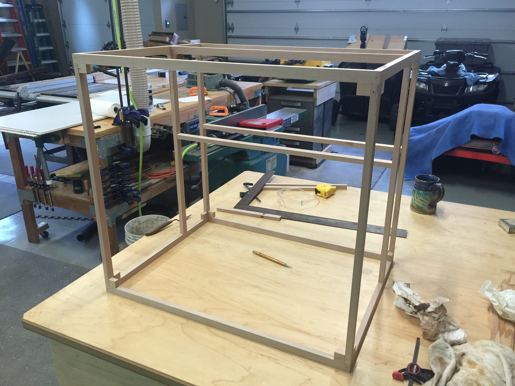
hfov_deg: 61.7
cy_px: 193
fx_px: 431
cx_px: 258
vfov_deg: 48.2
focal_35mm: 29
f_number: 2.2
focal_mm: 4.15
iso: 100
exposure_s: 1/10
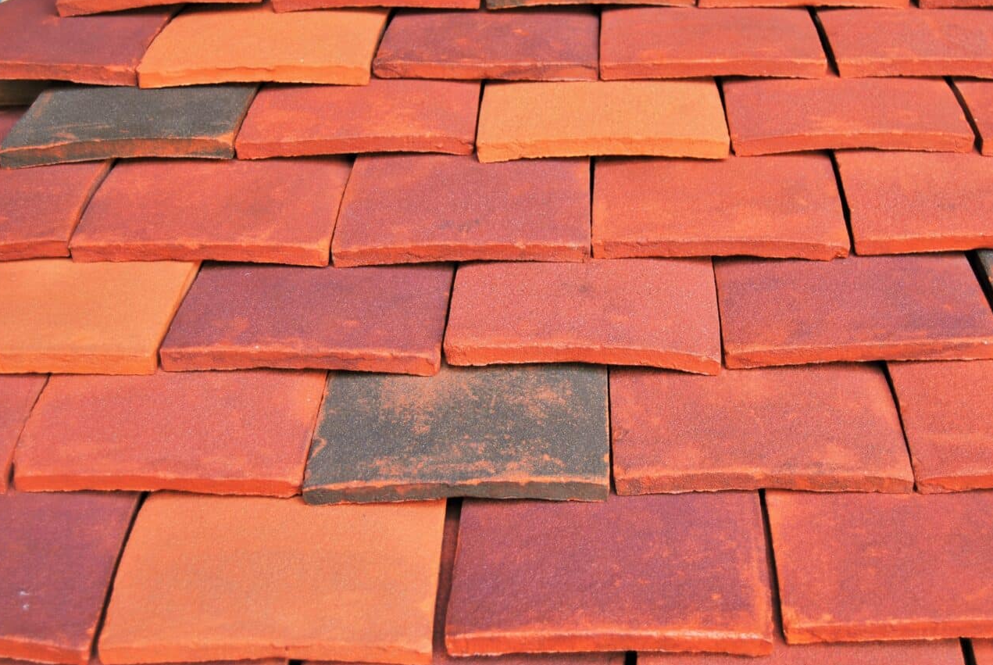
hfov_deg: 34.4
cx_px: 554
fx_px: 1602
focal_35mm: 58
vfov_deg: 23.4
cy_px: 334
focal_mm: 32
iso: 200
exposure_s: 1/30
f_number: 4.5
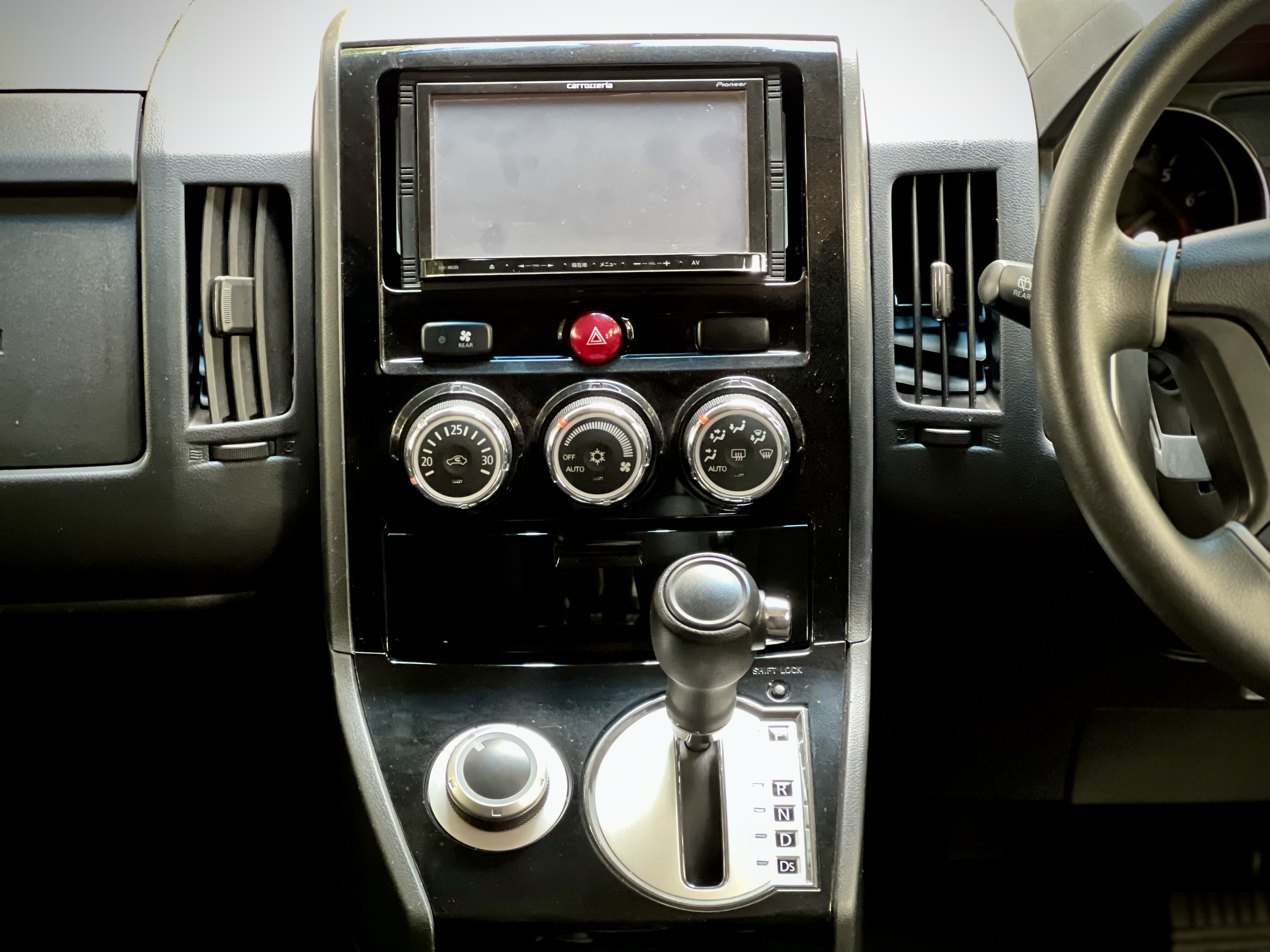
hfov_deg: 25.3
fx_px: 2825
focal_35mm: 77
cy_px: 476
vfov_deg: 19.1
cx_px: 635
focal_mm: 9
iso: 640
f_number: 2.8
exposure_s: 1/15
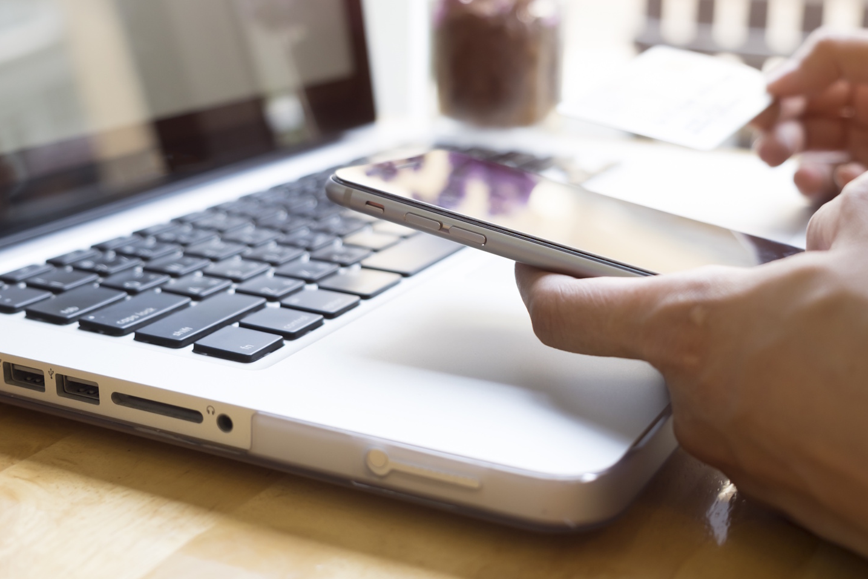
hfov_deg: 37.5
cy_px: 235
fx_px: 1278
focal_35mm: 53
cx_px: 477
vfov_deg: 25.5
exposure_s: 1/125
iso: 200
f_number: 3.2
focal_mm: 25.4
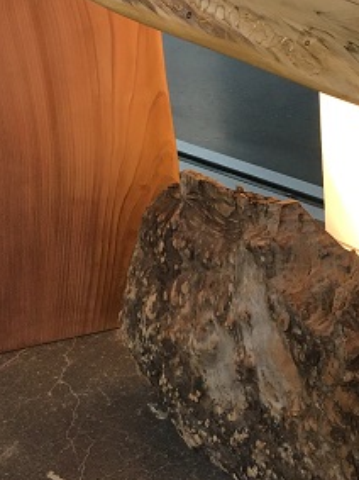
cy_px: 268
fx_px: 1135
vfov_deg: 23.8
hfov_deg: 17.5
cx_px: 366
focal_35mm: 82
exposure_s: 1/30
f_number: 2.2
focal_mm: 4.15
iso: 100
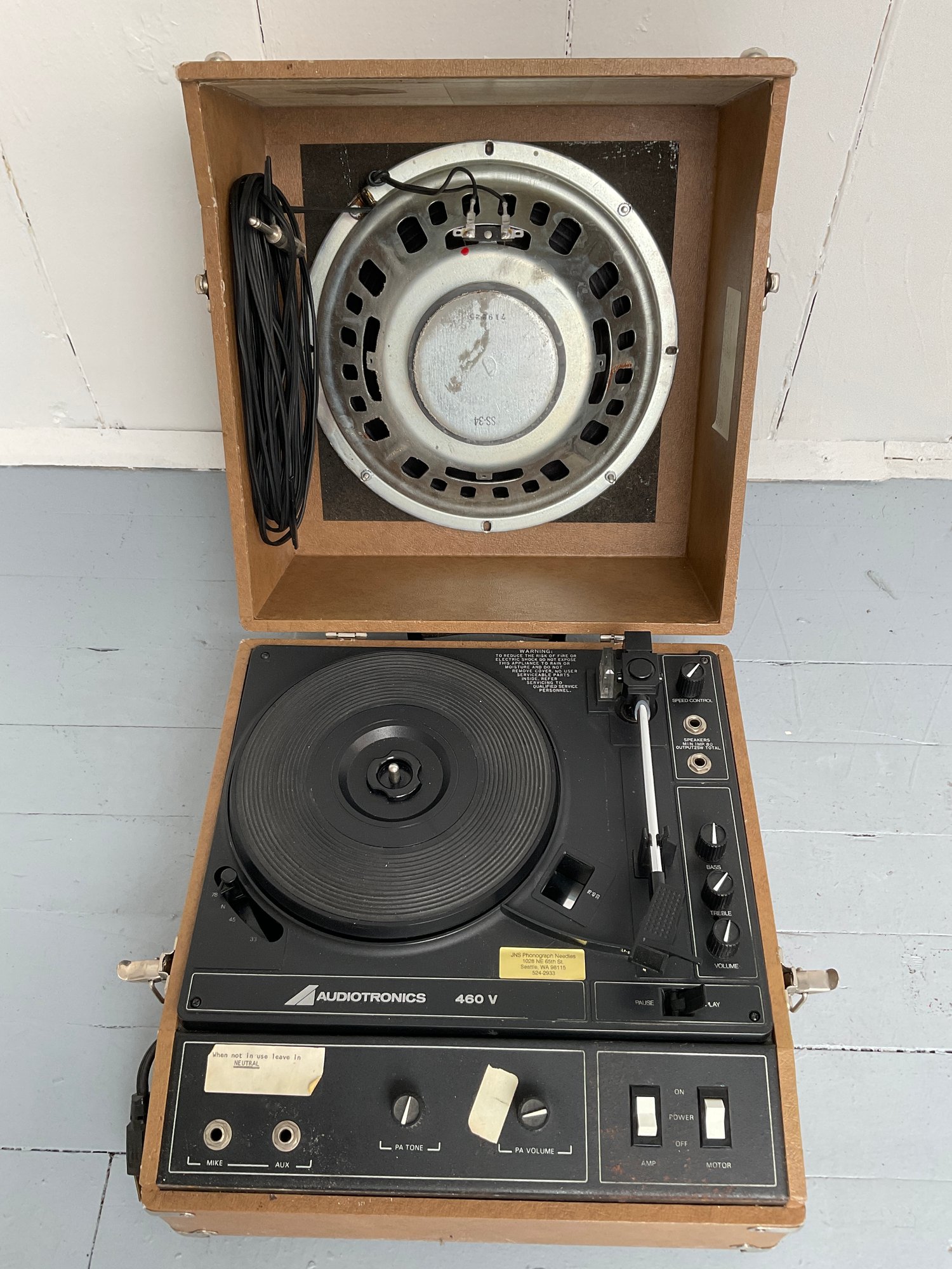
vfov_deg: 61.7
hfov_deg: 48.2
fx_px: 1063
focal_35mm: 29
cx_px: 476
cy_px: 634
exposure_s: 1/122
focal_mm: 3
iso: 50
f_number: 1.8
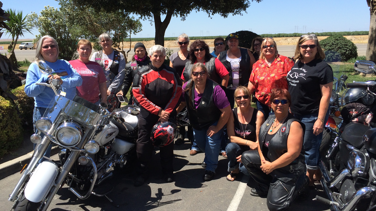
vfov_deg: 36.6
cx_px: 187
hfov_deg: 61.0
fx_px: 319
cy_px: 85
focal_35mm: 32
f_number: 2.2
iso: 32
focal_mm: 4.15
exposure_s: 1/1580
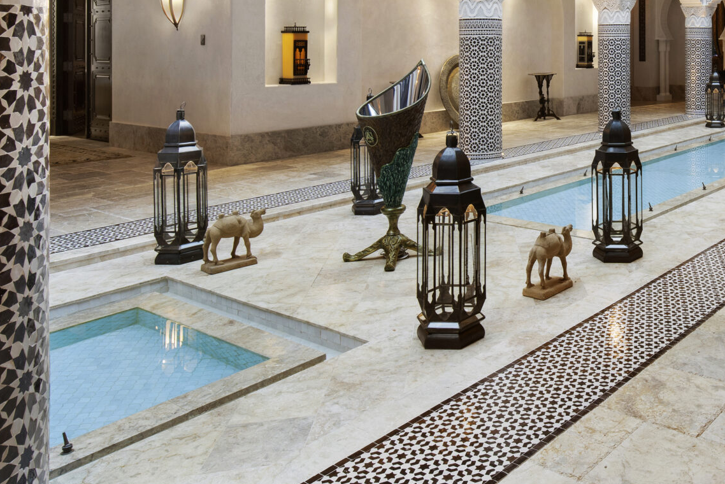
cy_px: 62
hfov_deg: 48.5
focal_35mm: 36
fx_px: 725
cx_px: 629
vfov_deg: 35.1
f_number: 13
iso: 320
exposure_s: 2
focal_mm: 20
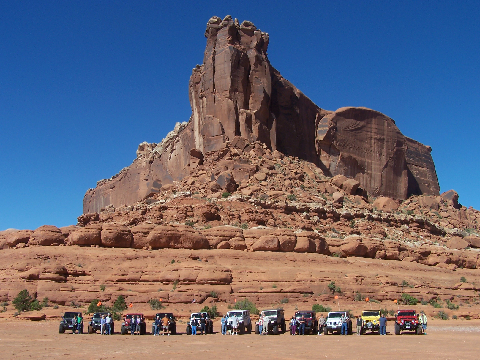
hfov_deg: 49.0
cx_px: 240
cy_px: 180
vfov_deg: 37.7
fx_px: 527
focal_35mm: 38
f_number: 5.6
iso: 80
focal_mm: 6.3
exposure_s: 1/500
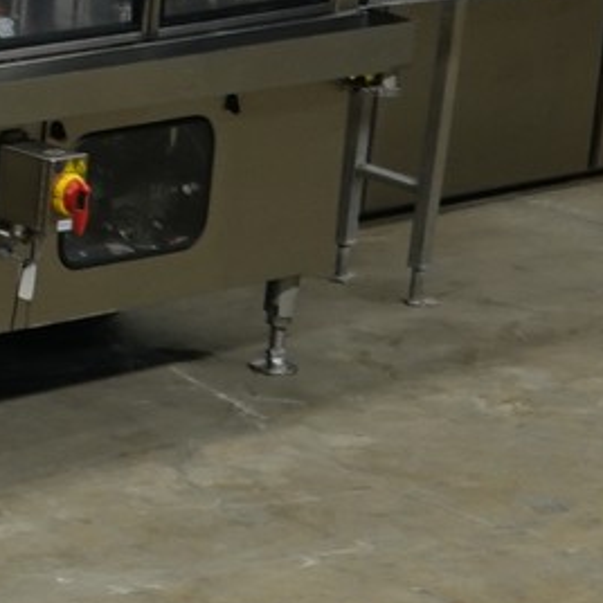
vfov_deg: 7.4
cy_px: -208
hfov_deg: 6.8
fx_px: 4612
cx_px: -1141
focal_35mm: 234
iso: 125
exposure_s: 1/40
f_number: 3.5
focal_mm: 13.29
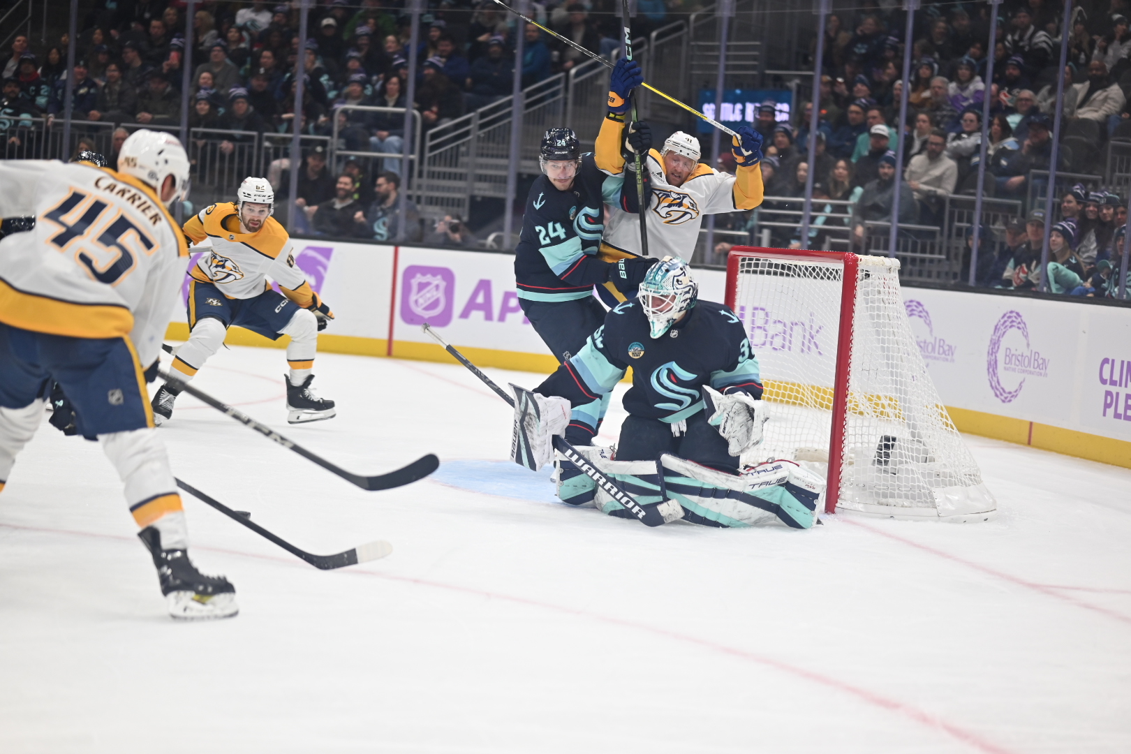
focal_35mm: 85
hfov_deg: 23.9
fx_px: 2670
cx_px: 566
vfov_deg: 16.1
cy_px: 377
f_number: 1.8
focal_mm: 85
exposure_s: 1/3200
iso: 800
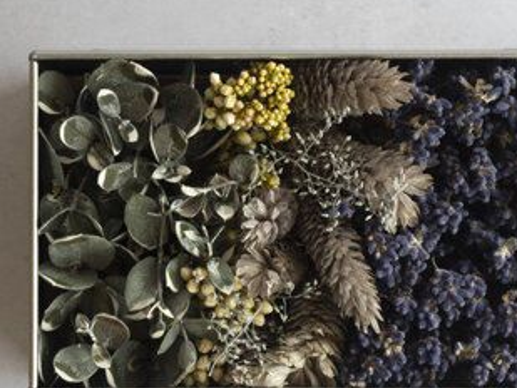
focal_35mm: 163
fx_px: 2435
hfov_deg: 12.1
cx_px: 294
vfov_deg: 9.1
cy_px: 237
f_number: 5.6
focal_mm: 55
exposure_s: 1/50
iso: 200
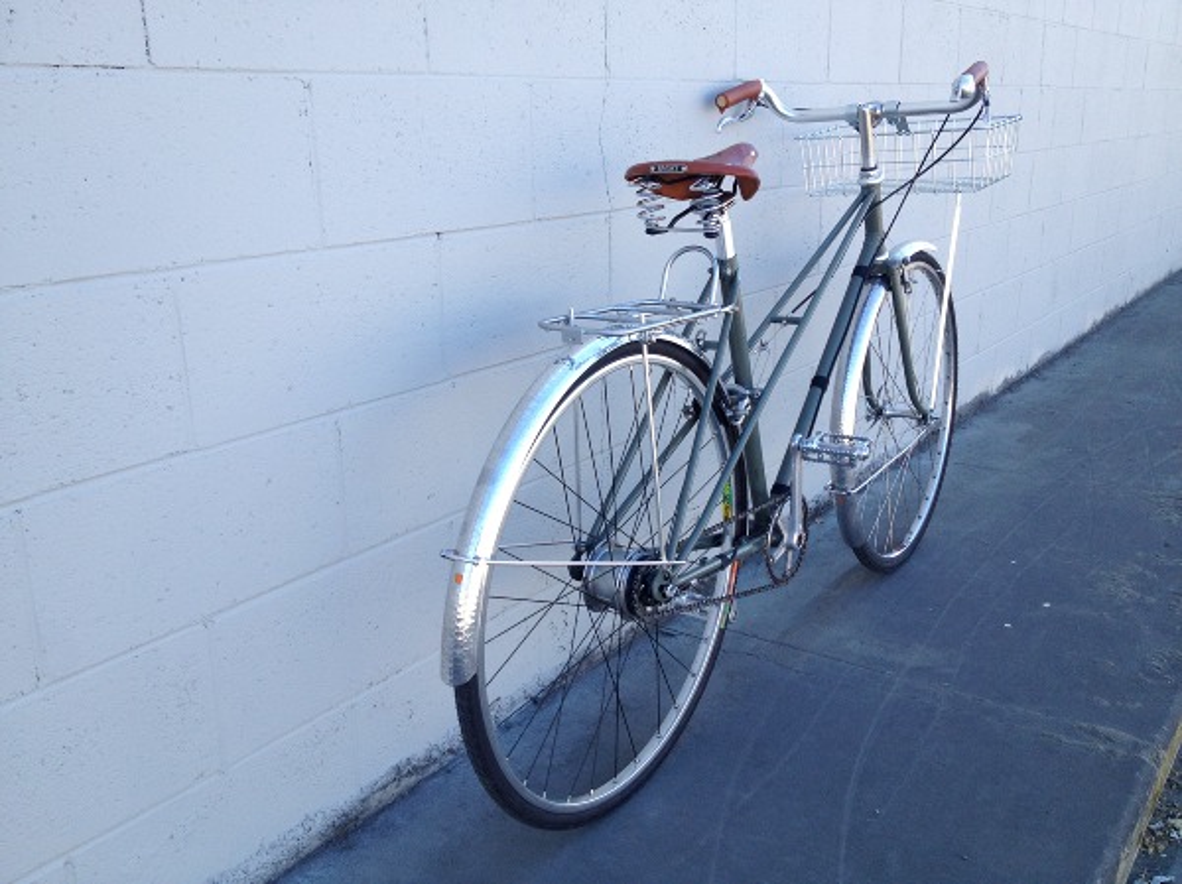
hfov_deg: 52.7
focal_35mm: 35
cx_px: 591
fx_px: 1194
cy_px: 442
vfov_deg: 40.6
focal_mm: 4.28
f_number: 2.4
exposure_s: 1/272
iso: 64
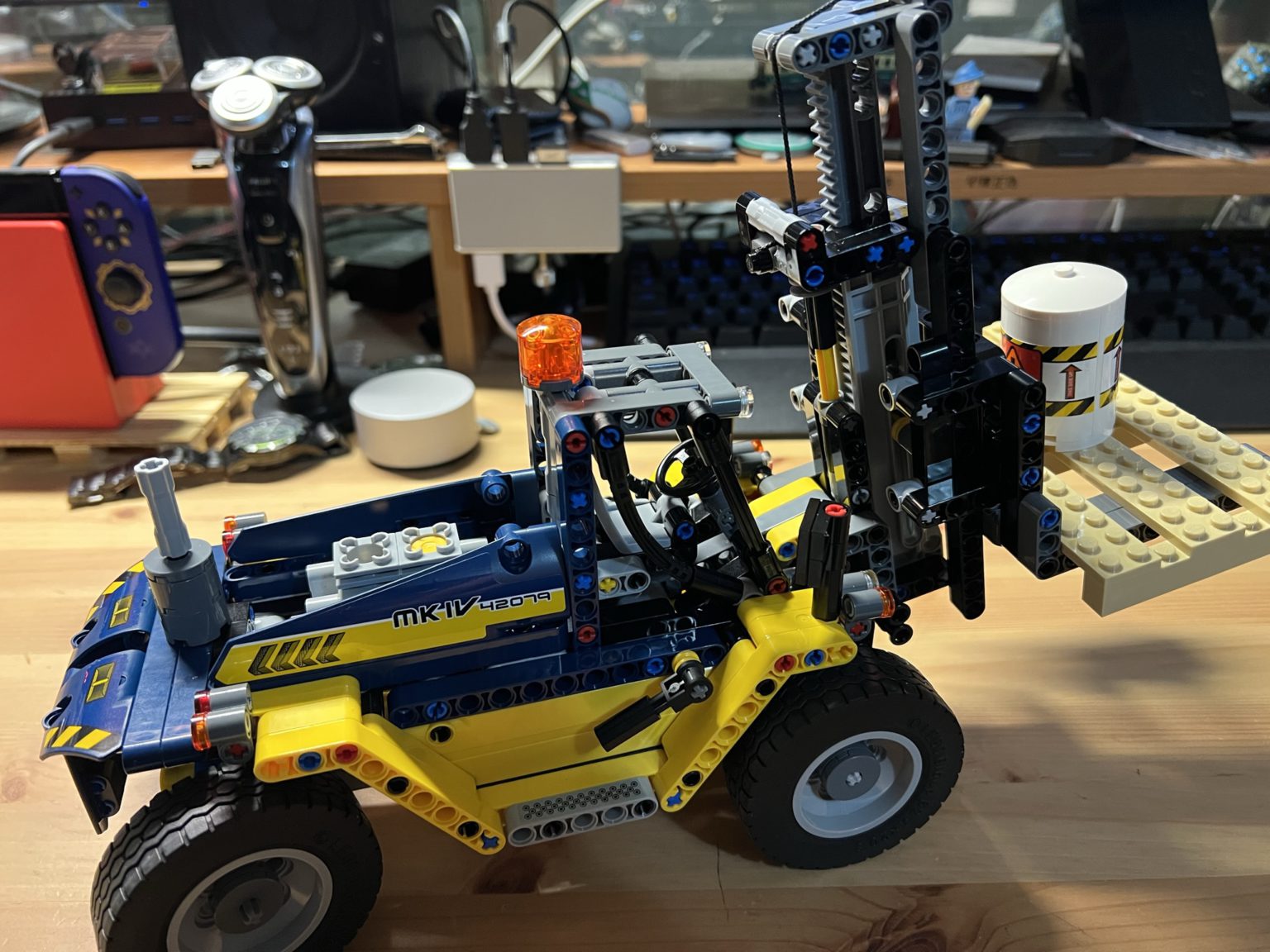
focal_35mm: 26
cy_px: 476
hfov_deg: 67.3
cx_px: 635
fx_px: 954
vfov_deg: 53.1
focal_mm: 5.7
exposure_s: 1/60
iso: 500
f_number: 1.5
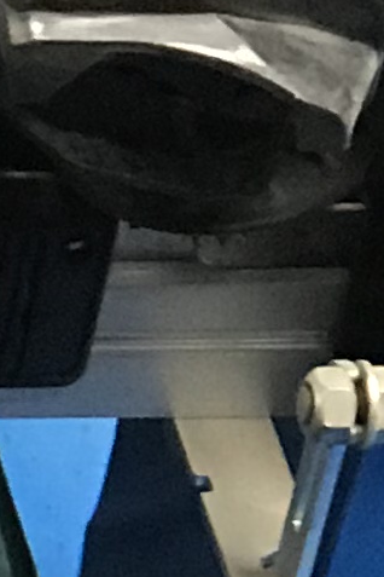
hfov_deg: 2.7
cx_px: -882
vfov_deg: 4.1
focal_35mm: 501
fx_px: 8015
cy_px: 449
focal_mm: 6.6
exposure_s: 1/50
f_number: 2.8
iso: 250
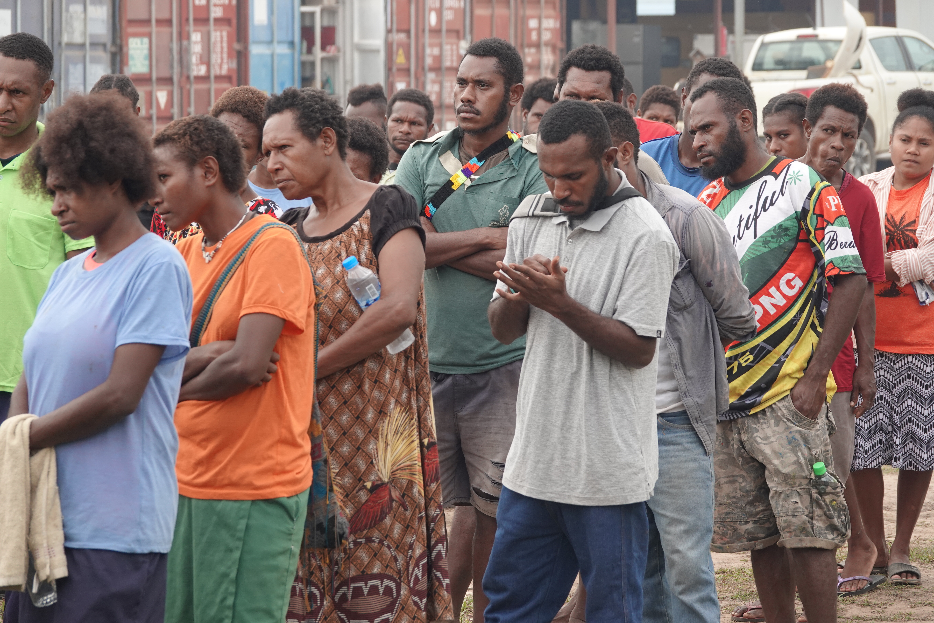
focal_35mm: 177
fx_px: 4592
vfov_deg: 7.8
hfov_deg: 11.6
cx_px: 467
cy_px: 312
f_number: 4
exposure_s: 1/200
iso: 160
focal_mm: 64.84
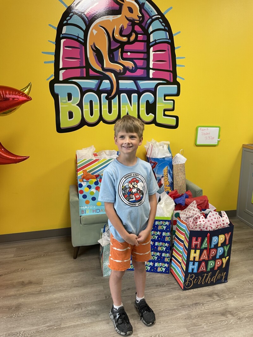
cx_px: 126
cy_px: 168
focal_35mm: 26
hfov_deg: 53.1
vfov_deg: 67.3
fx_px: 253
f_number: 1.6
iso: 80
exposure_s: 1/60
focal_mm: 4.2
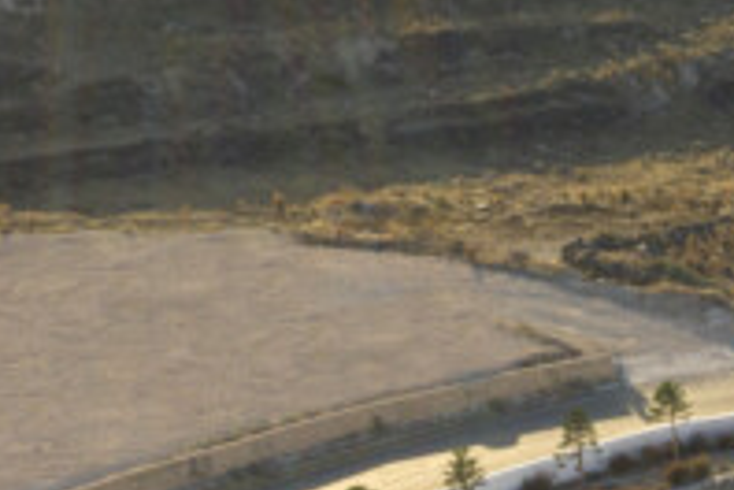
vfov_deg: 10.8
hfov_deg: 14.4
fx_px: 2589
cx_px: 1272
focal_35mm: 127
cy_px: 247
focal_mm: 10.26
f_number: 9
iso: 100
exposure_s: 1/320
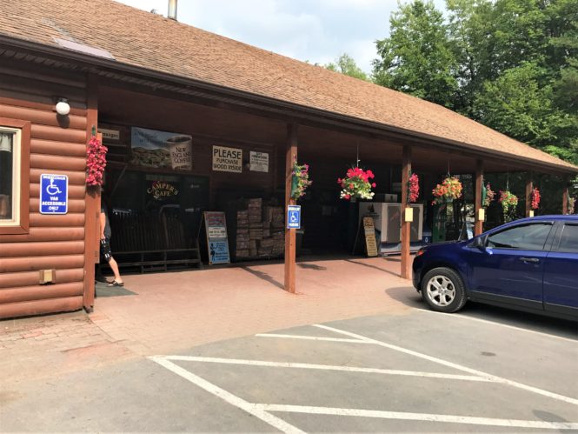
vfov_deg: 49.8
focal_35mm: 28
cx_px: 289
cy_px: 217
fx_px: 468
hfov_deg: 63.4
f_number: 1.8
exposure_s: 1/1350
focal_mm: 3.99
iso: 20
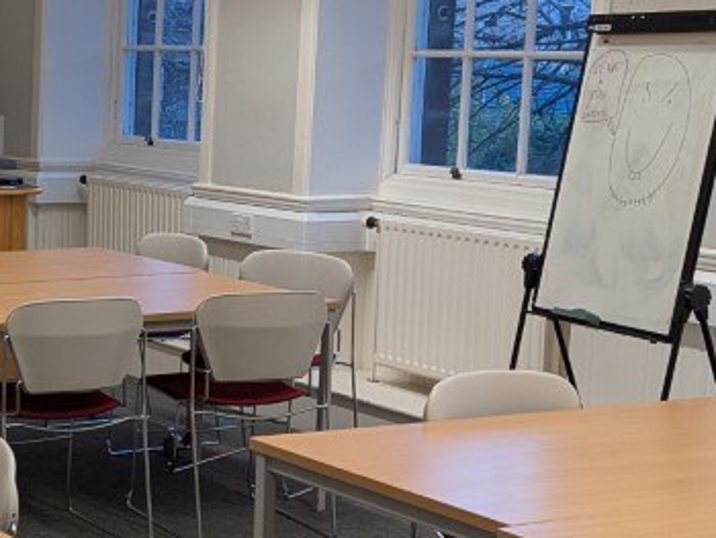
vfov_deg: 18.0
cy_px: 250
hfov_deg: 22.2
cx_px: -120
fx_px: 1697
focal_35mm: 82
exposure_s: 1/100
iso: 266
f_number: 1.85
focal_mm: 6.81
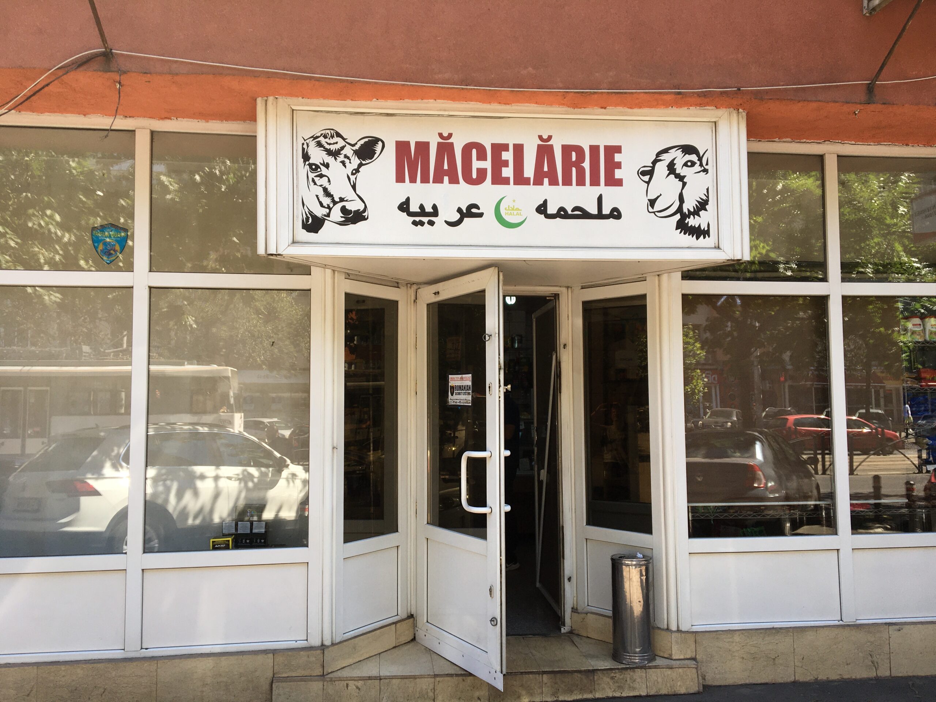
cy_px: 351
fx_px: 784
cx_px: 468
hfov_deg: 61.7
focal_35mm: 29
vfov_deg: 48.2
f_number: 2.2
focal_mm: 4.15
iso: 25
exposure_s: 1/351
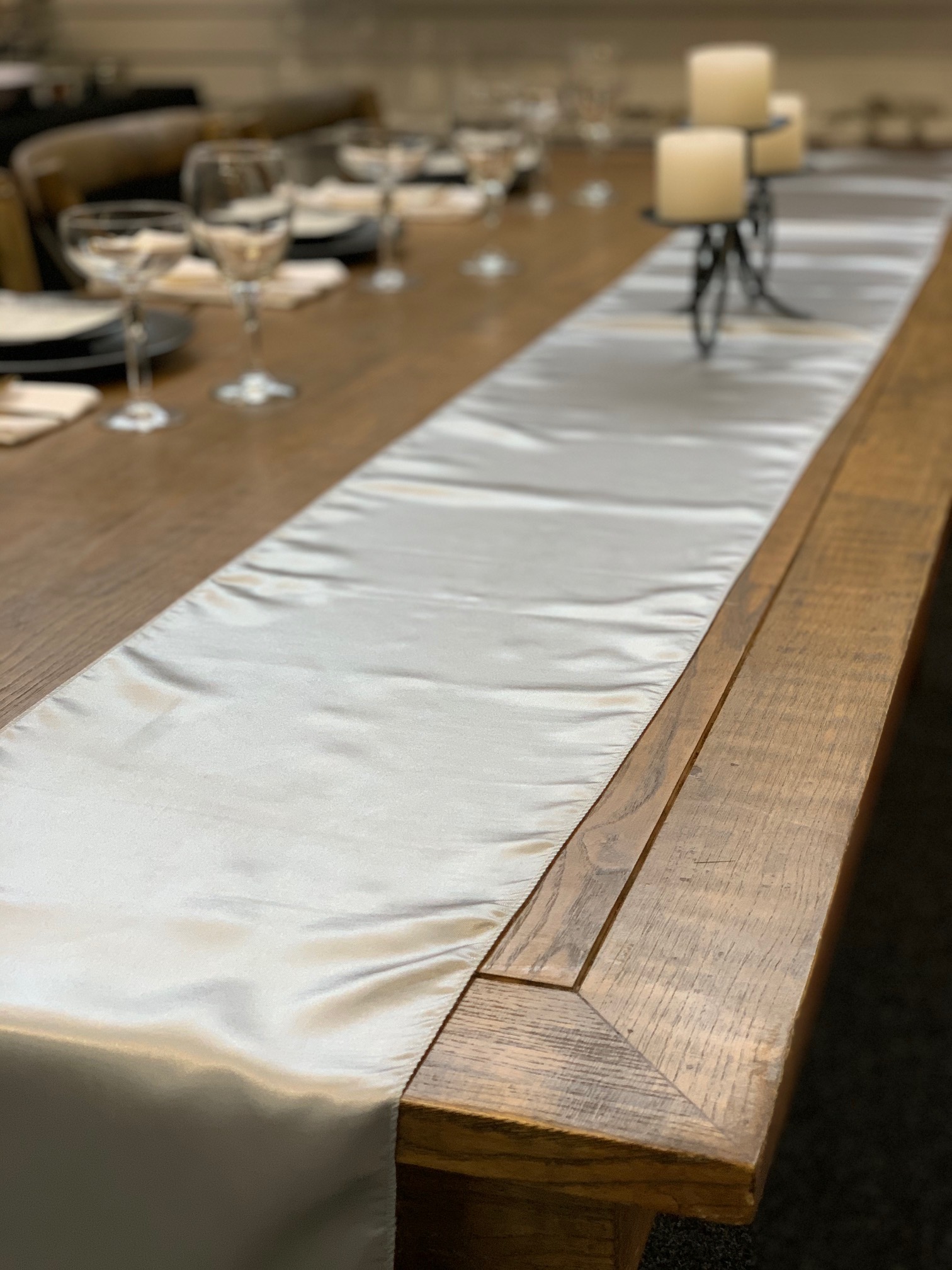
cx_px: 476
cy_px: 635
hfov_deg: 28.0
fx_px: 1907
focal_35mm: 52
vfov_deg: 36.8
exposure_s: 1/122
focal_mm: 6
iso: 100
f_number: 2.4
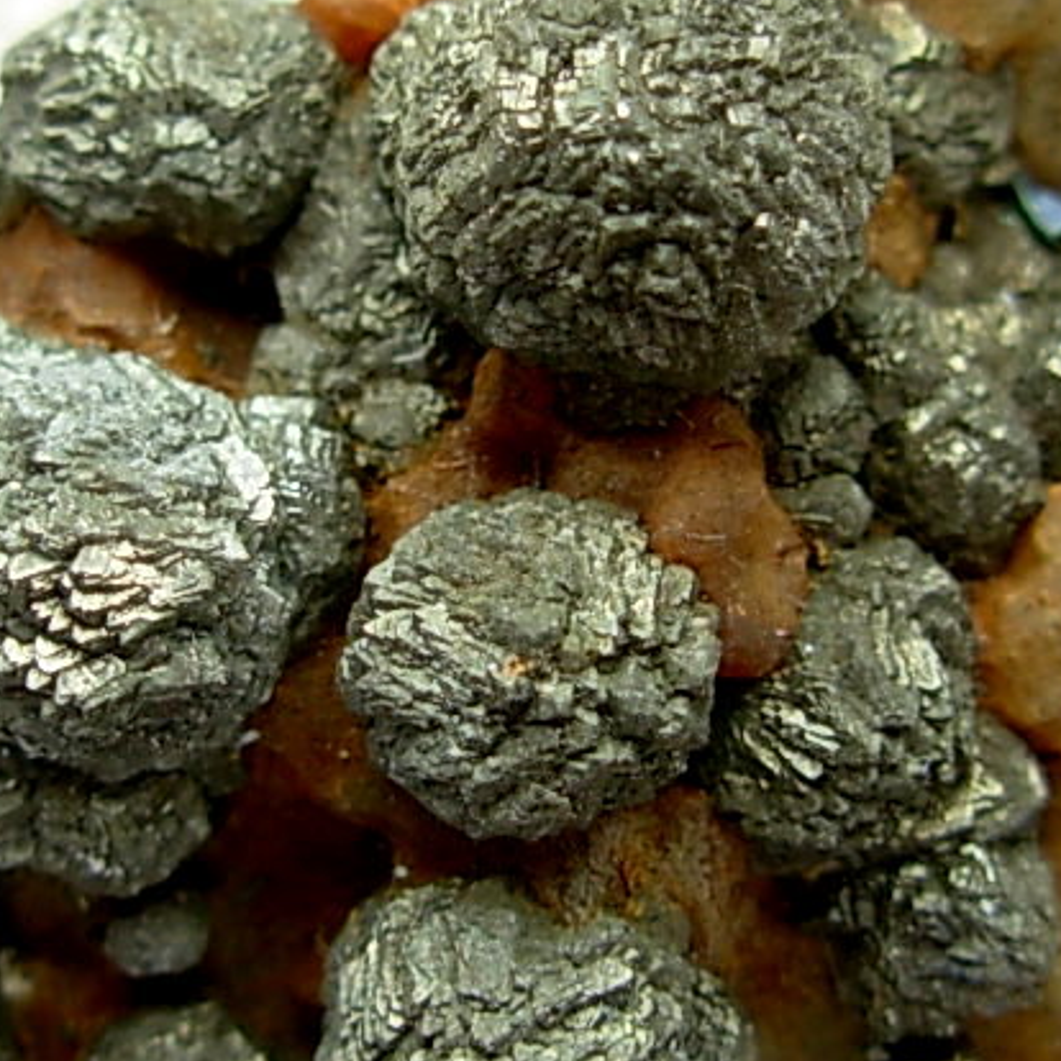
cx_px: 515
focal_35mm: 83
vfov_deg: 20.9
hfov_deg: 20.9
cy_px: 431
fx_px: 2878
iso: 50
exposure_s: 1/111
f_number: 2.9
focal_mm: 6.3
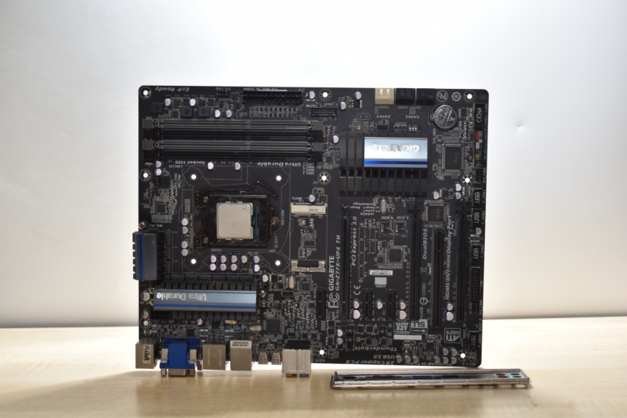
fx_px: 1045
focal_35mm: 60
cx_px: 314
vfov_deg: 22.6
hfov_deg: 33.4
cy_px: 209
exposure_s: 1/60
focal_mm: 40
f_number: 4.8
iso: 100
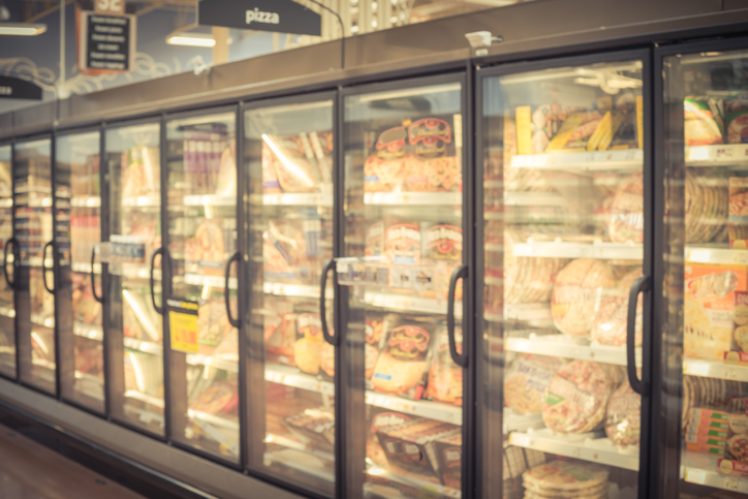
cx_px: 374
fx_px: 1039
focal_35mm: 50
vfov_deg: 27.0
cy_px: 250
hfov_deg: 39.6
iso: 200
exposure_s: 1/13
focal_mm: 50
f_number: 5.6
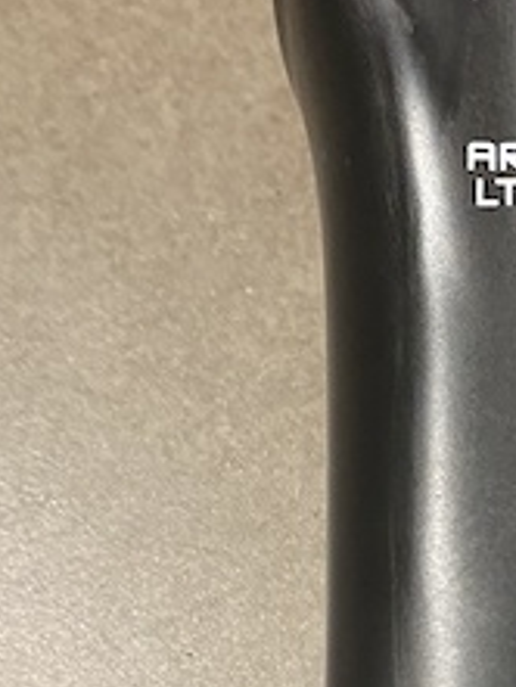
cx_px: 625
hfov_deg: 15.2
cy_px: 678
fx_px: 1866
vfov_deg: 20.2
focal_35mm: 94
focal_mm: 4.25
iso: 250
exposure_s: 1/60
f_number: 1.8
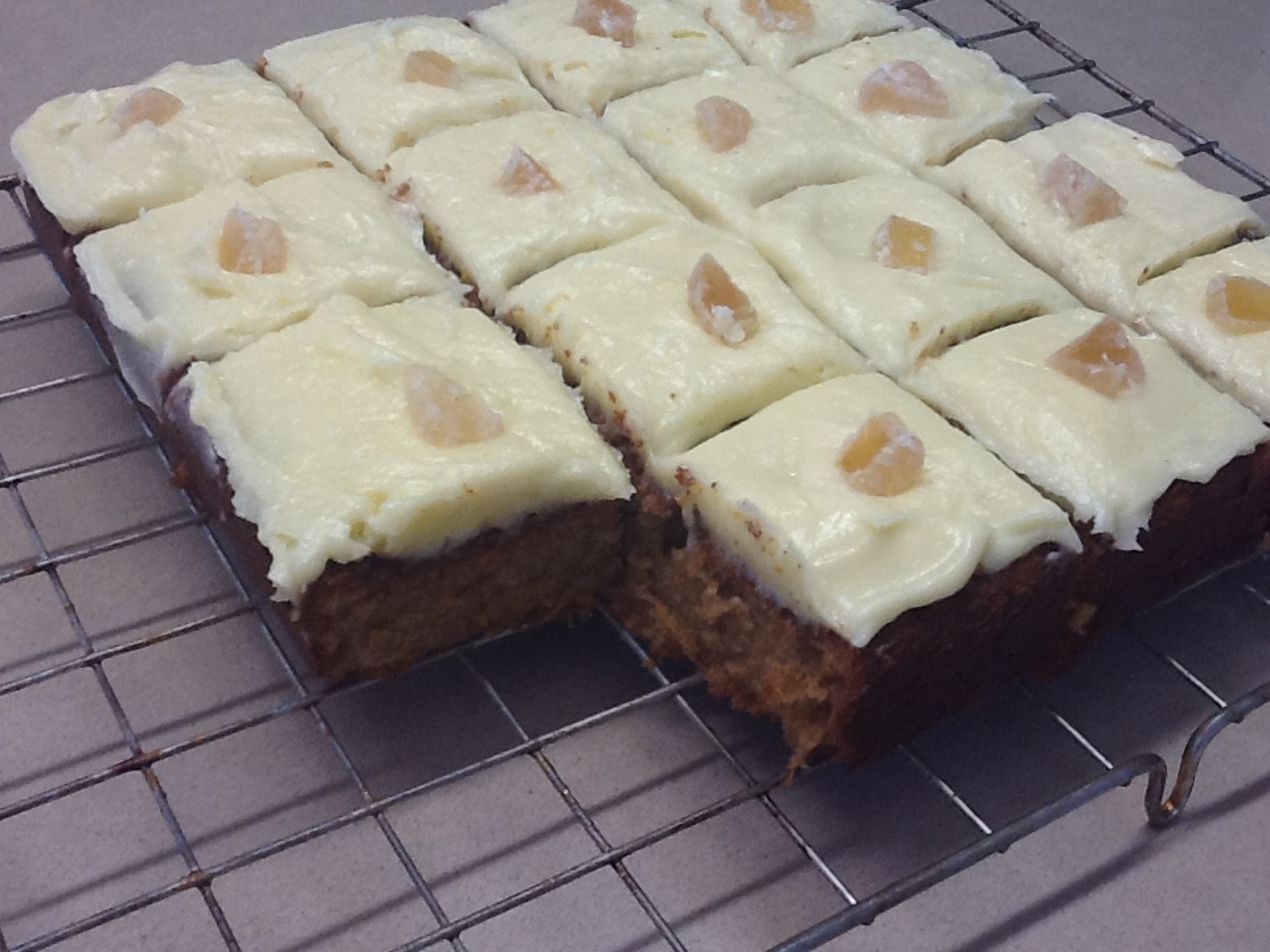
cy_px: 476
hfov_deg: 42.9
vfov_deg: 32.9
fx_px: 1614
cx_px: 635
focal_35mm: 44
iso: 50
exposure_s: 1/120
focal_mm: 2.03
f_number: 2.4
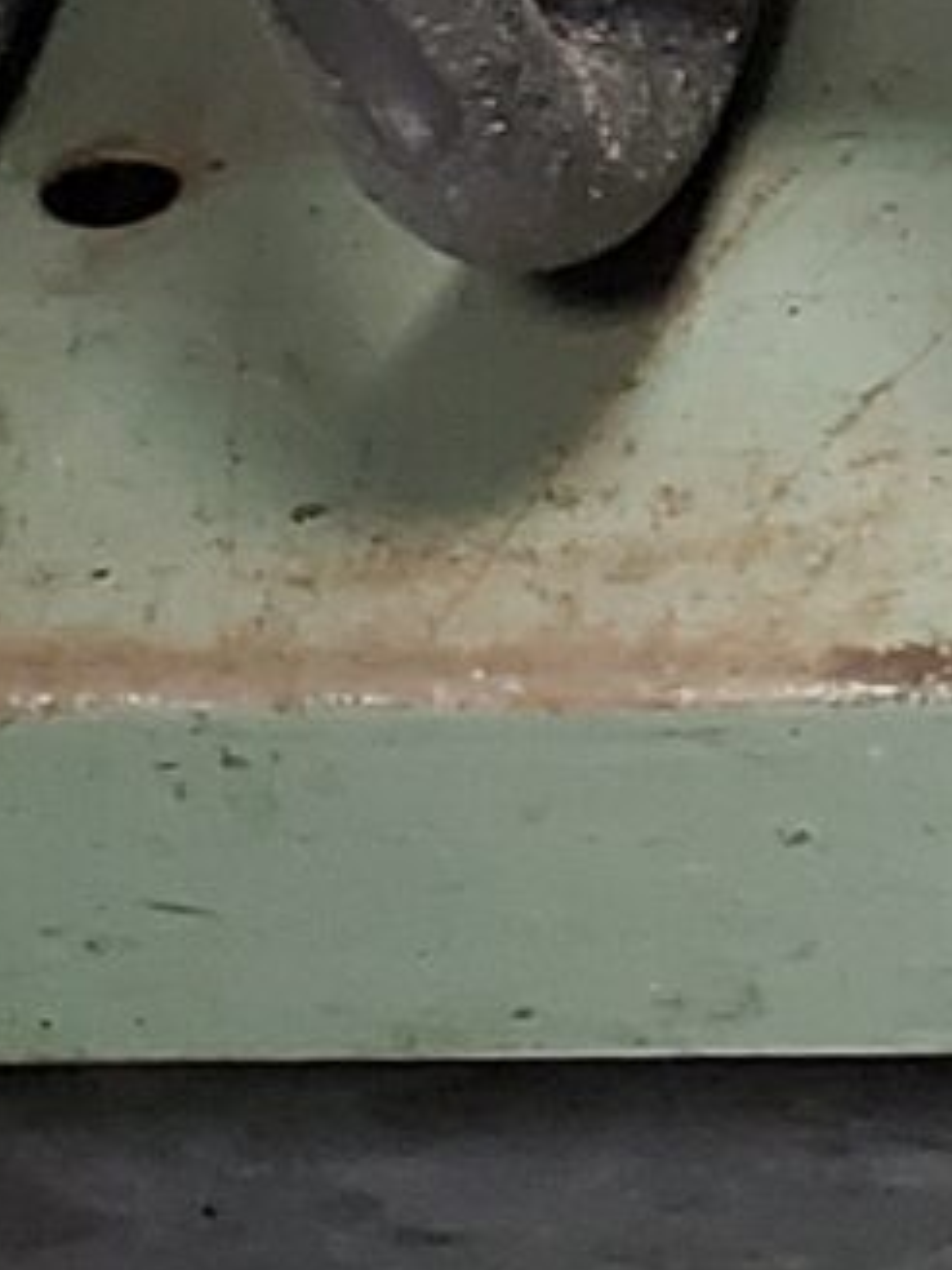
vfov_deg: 9.6
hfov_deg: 7.2
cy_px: -267
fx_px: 7444
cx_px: 1424
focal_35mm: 203
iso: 500
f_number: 2.4
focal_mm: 4.3
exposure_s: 1/40
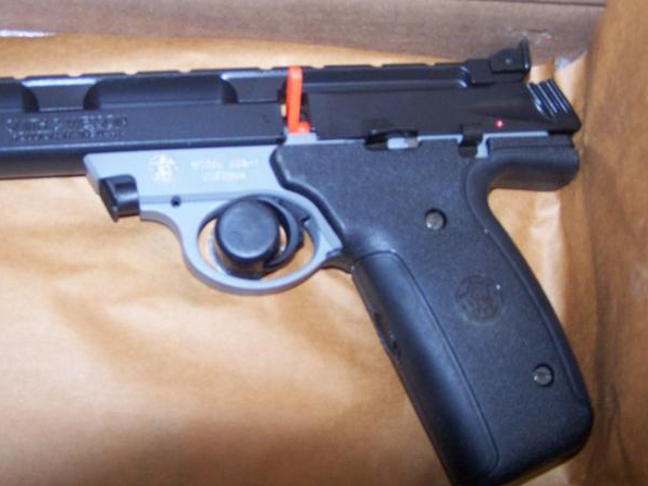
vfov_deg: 28.5
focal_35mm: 51
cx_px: 259
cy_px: 213
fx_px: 955
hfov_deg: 37.3
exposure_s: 1/60
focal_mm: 6.3
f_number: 2.8
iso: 140
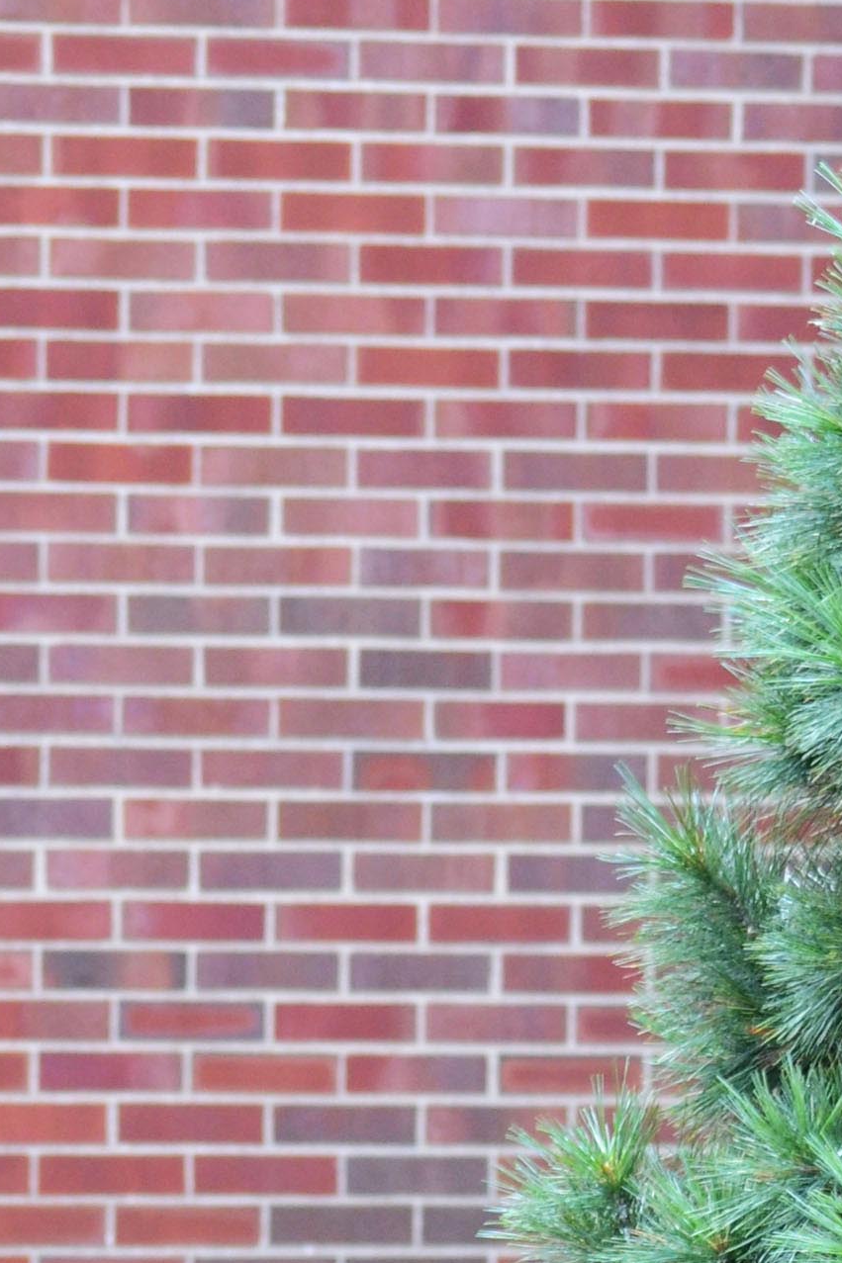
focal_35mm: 298
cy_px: 1266
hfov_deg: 4.6
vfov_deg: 6.9
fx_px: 10450
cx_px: 1399
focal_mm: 55
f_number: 5.6
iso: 450
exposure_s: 1/160
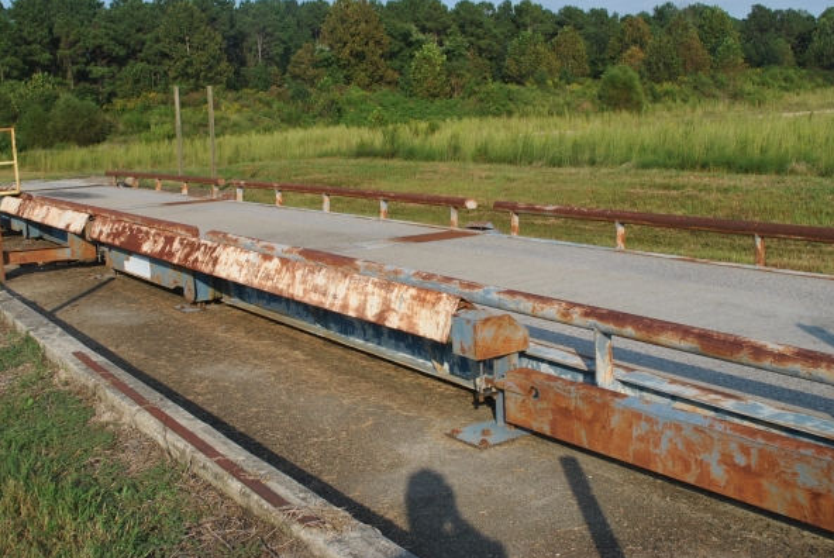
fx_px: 928
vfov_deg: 33.4
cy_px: 224
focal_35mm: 40
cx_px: 392
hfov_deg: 48.4
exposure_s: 1/250
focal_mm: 22
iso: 100
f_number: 8
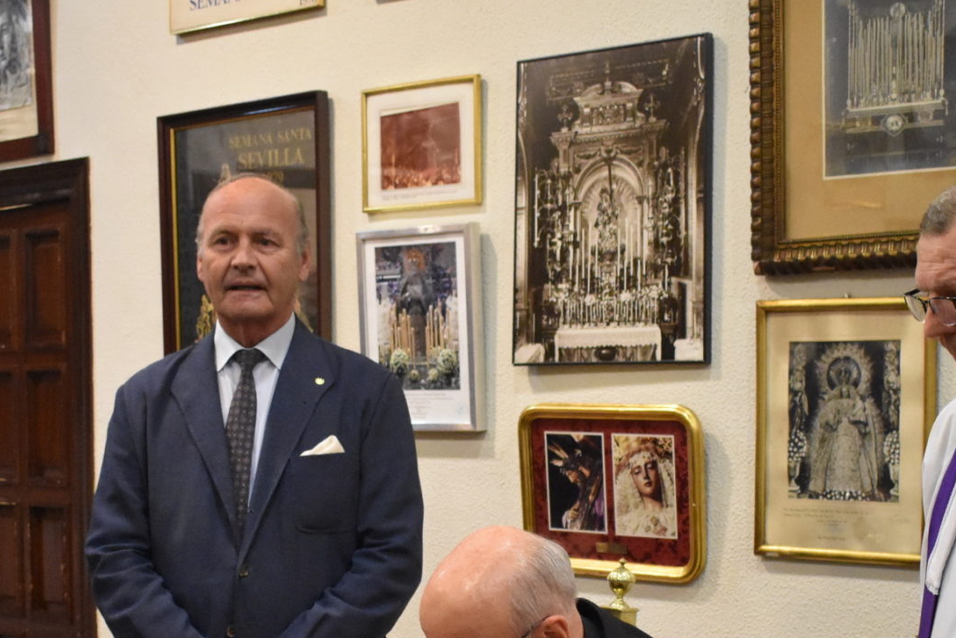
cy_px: 599
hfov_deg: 30.1
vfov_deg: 19.9
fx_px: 1779
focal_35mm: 67
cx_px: 513
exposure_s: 1/60
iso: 5600
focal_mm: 23
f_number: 3.8
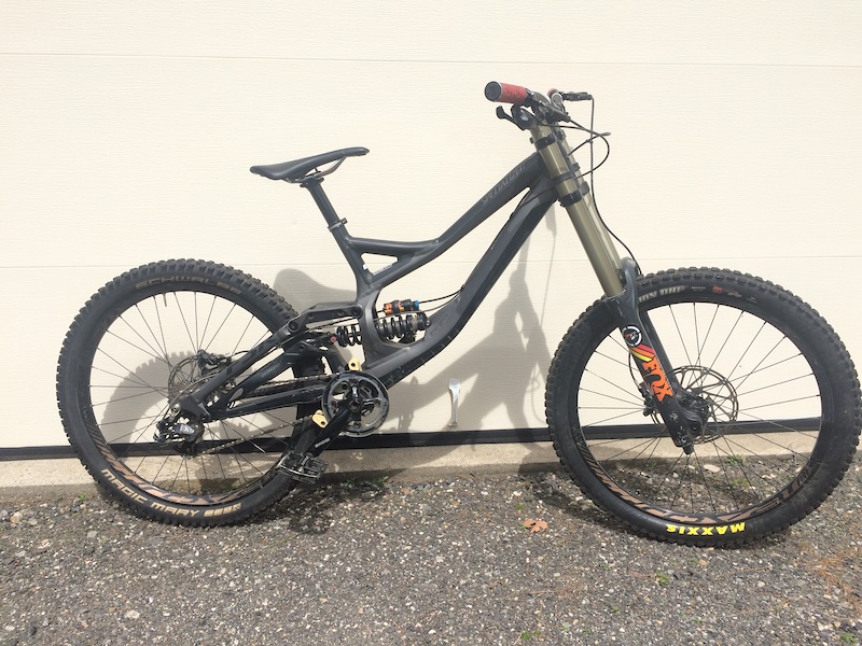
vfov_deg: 48.2
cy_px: 323
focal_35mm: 29
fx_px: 722
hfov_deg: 61.7
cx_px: 431
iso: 32
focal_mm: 4.15
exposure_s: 1/1172
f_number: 2.2
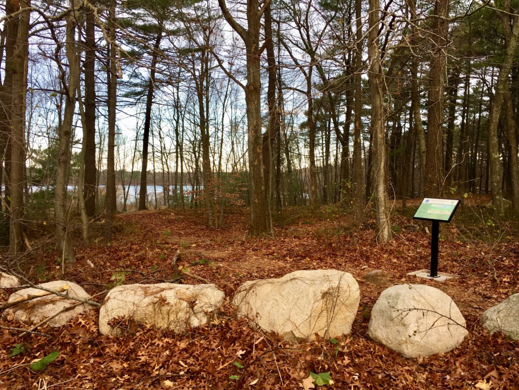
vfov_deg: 48.2
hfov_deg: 61.6
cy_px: 195
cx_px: 260
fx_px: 435
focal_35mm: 29
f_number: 2.2
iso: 25
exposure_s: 1/135
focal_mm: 4.15
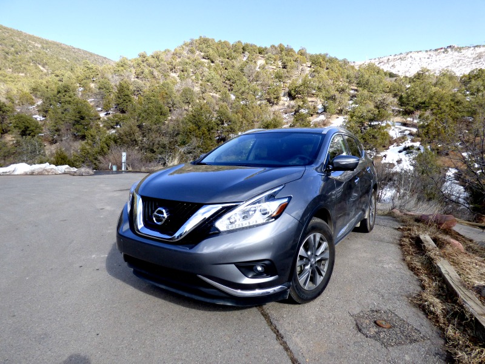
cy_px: 182
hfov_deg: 79.0
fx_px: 294
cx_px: 242
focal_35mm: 21
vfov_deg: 63.4
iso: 100
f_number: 2.8
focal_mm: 3.61
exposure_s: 1/800
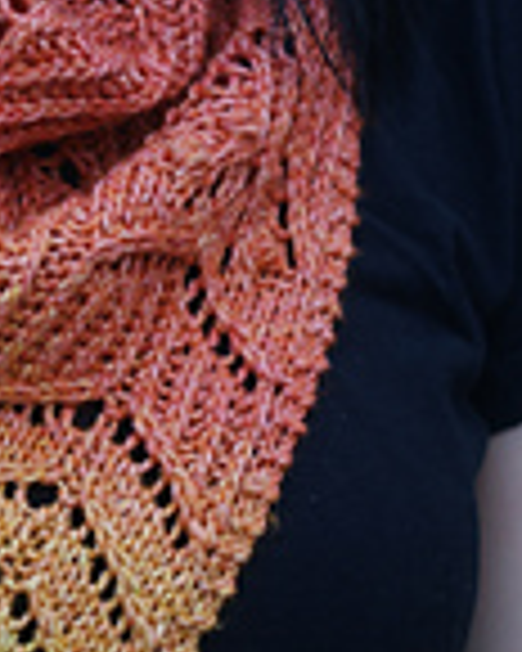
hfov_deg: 6.3
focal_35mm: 242
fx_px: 4673
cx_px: -166
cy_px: 371
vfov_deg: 8.0
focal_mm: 50
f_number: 2.2
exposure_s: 1/125
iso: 100
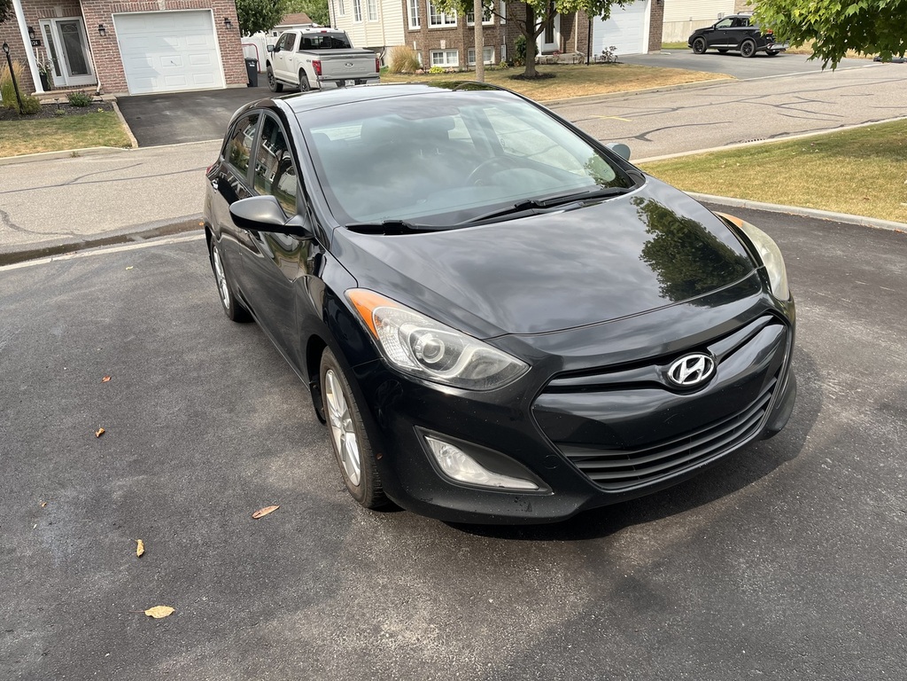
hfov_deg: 67.3
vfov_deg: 53.1
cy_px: 340
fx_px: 681
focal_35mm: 26
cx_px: 454
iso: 50
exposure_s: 1/782
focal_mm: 5.1
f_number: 1.6
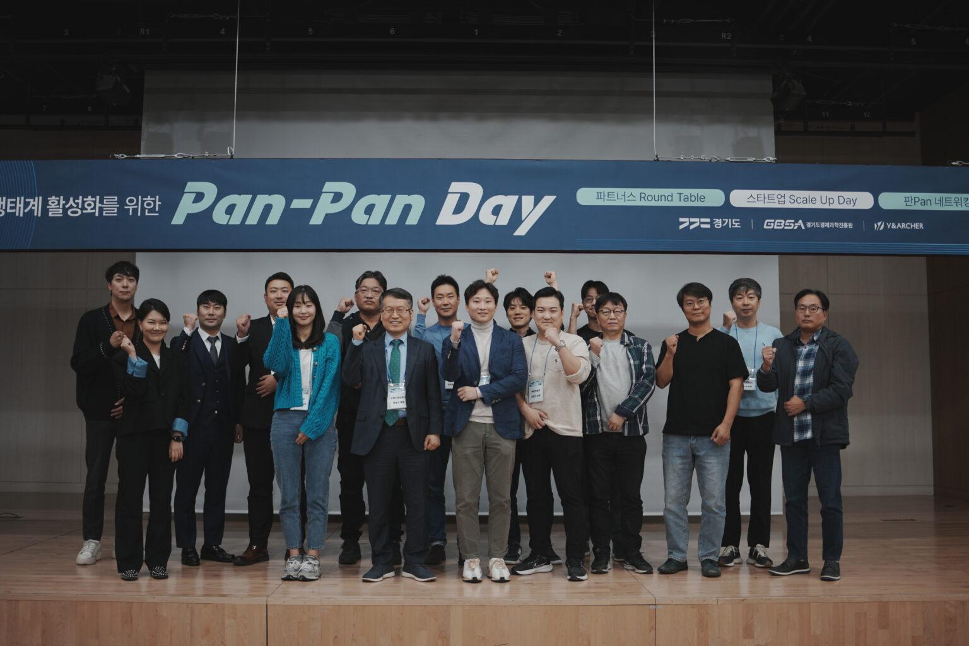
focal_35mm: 35
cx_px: 484
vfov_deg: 37.9
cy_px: 323
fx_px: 942
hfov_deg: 54.4
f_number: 1.8
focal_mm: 35
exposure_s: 1/60
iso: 100
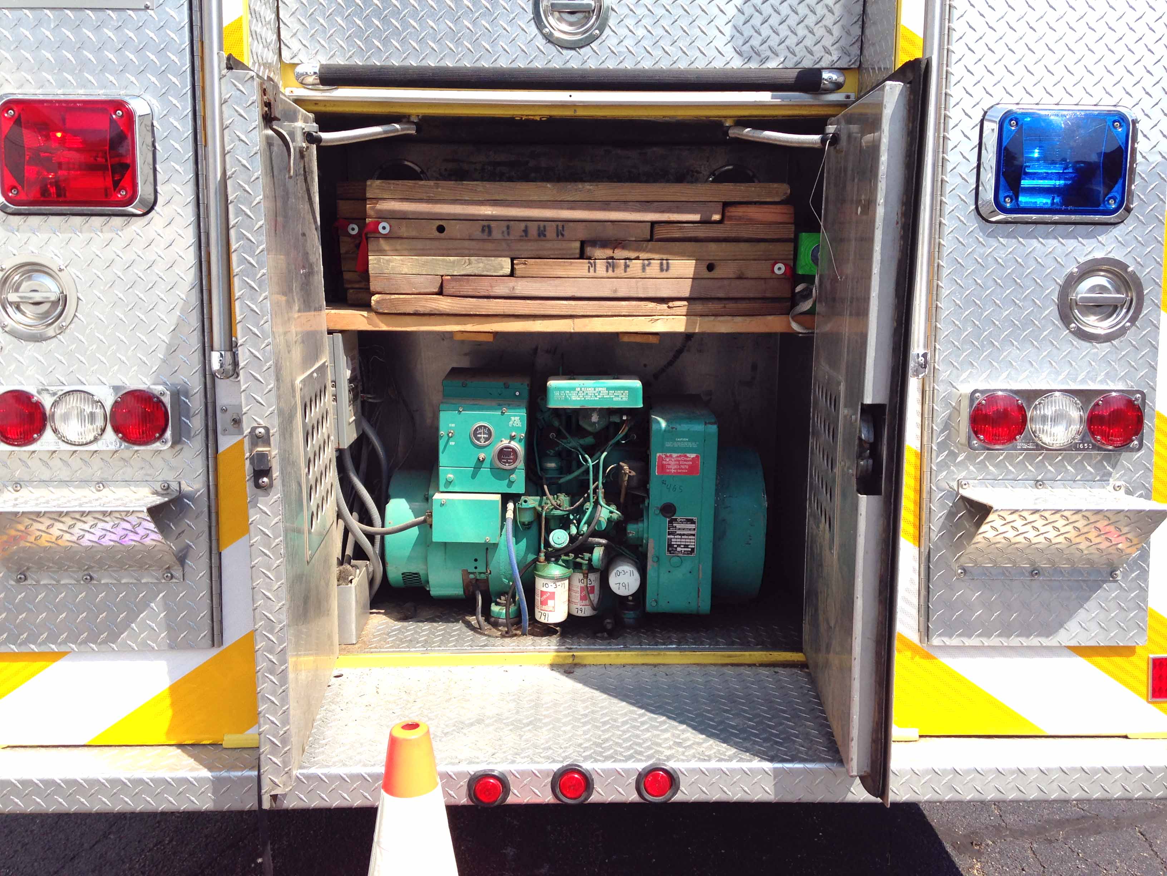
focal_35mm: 33
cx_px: 584
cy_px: 438
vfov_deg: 42.9
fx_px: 1113
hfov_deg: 55.4
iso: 50
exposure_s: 1/1043
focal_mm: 4.12
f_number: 2.4
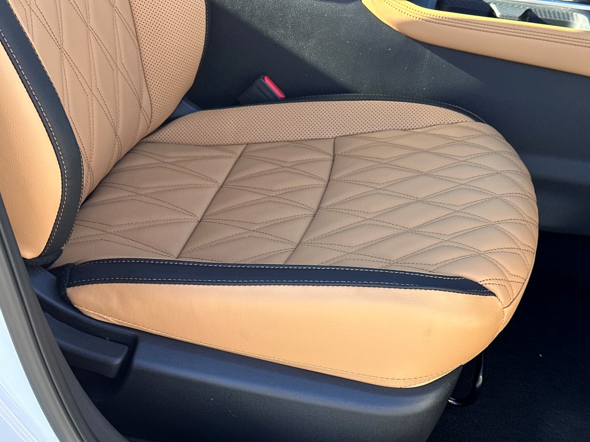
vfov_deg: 30.3
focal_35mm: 48
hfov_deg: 39.7
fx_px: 818
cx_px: 295
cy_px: 221
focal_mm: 6.86
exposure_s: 1/181
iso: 50
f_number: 1.78
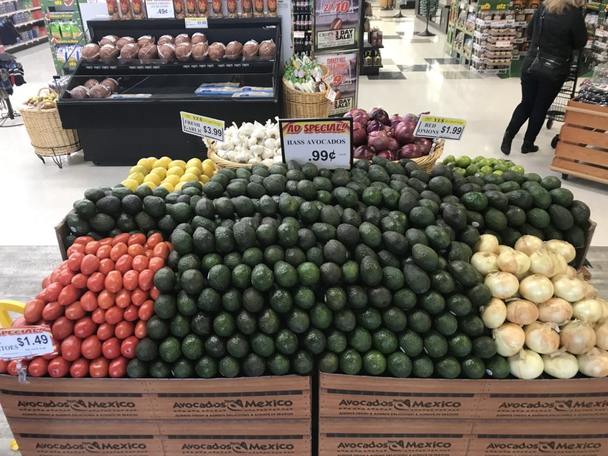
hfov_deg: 63.4
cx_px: 304
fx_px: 492
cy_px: 228
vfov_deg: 49.7
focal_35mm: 28
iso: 40
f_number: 1.8
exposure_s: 1/20
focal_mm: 3.99
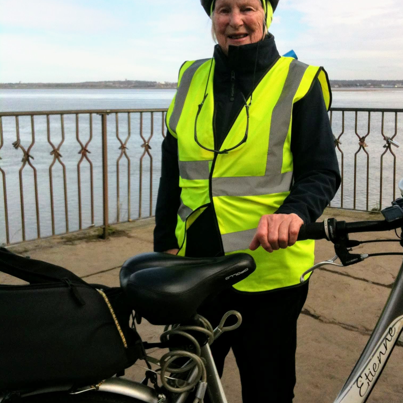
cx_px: 204
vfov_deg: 39.9
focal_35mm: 42
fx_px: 553
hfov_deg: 40.0
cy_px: 170
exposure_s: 1/1030
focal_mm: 3.9
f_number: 2.8
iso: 64
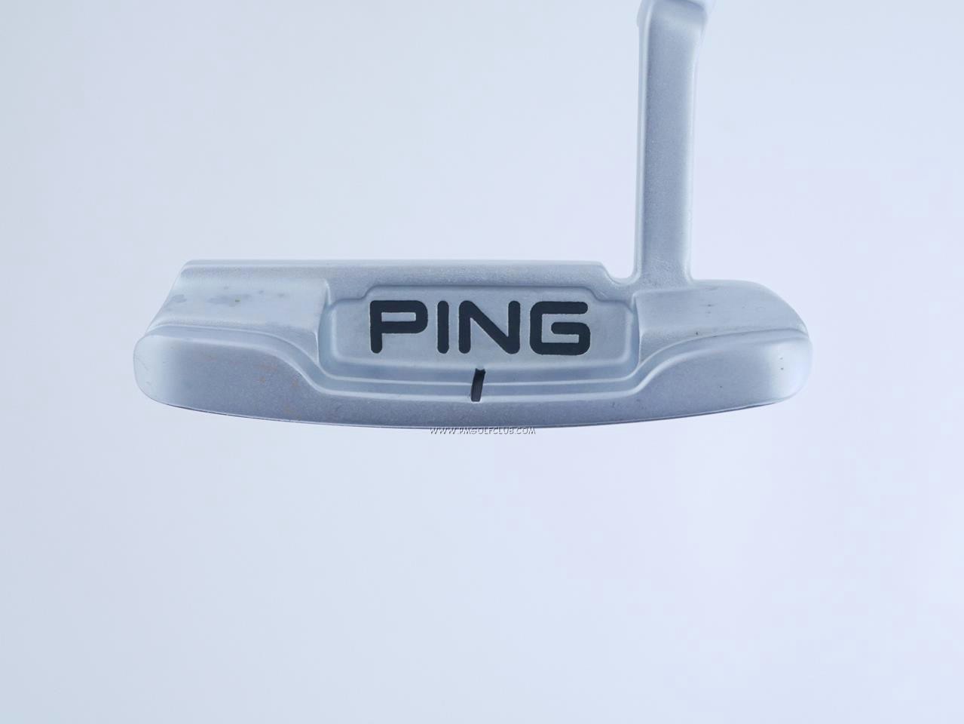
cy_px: 362
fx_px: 1393
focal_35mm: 50
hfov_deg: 38.2
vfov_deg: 29.1
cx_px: 482
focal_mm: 25
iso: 1600
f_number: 4.5
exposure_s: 1/100
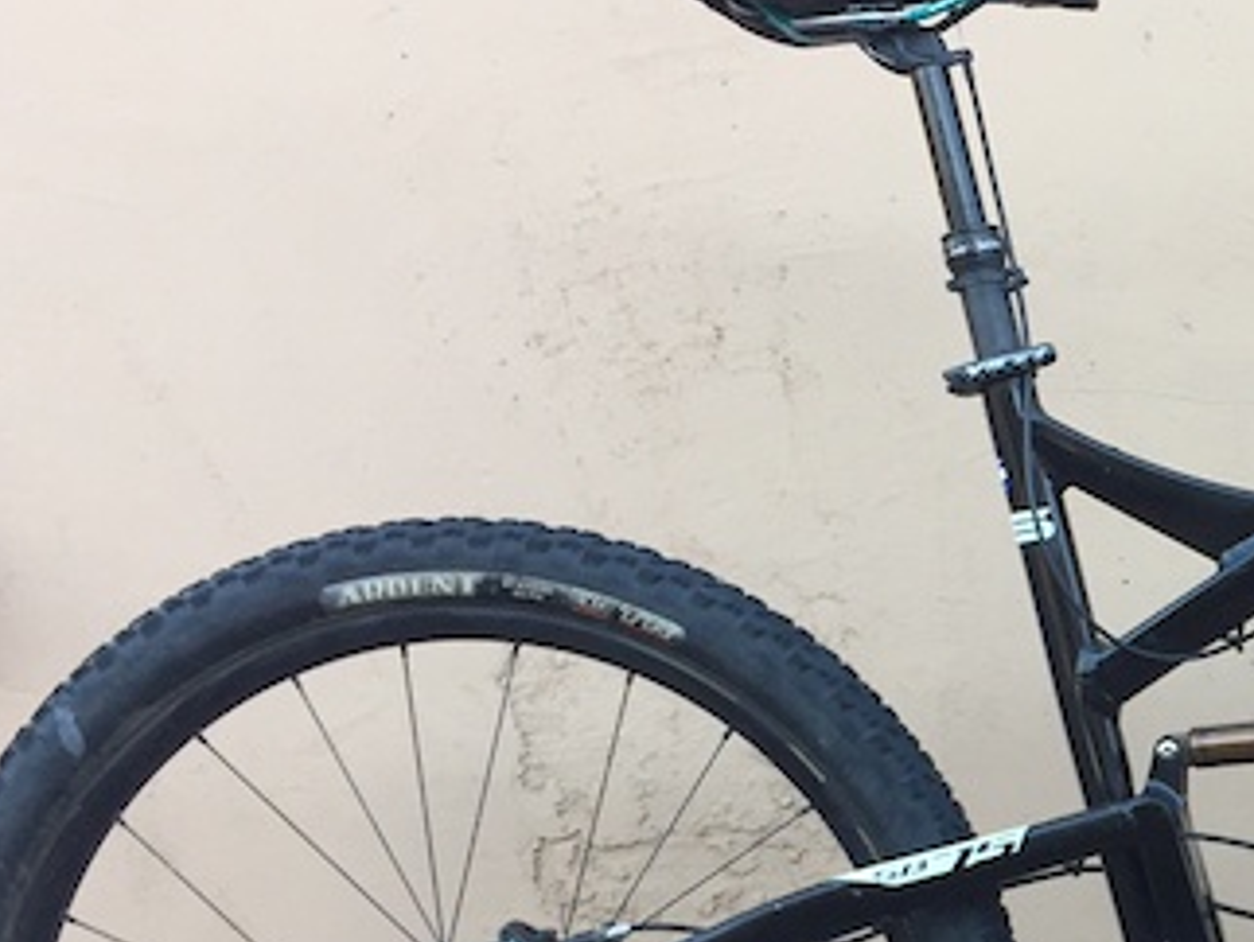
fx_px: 2610
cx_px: 1449
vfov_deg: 20.1
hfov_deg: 24.8
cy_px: 821
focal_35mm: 72
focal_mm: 4.15
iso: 50
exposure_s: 1/120
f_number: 2.2
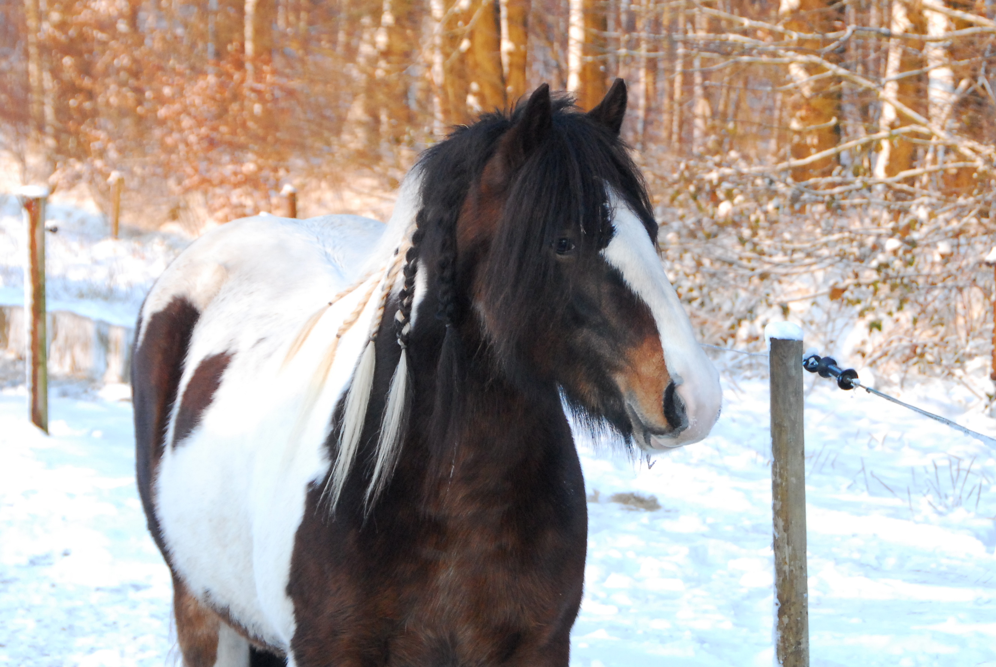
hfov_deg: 18.2
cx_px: 498
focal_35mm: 112
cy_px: 334
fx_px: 3116
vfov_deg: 12.2
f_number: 6.3
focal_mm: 75
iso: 800
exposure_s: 1/160
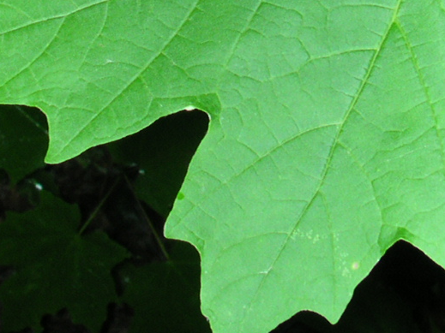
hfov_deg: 17.2
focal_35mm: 114
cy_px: -79
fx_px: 1465
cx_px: 306
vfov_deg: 12.6
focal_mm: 5.6
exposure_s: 1/60
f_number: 4.5
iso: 100
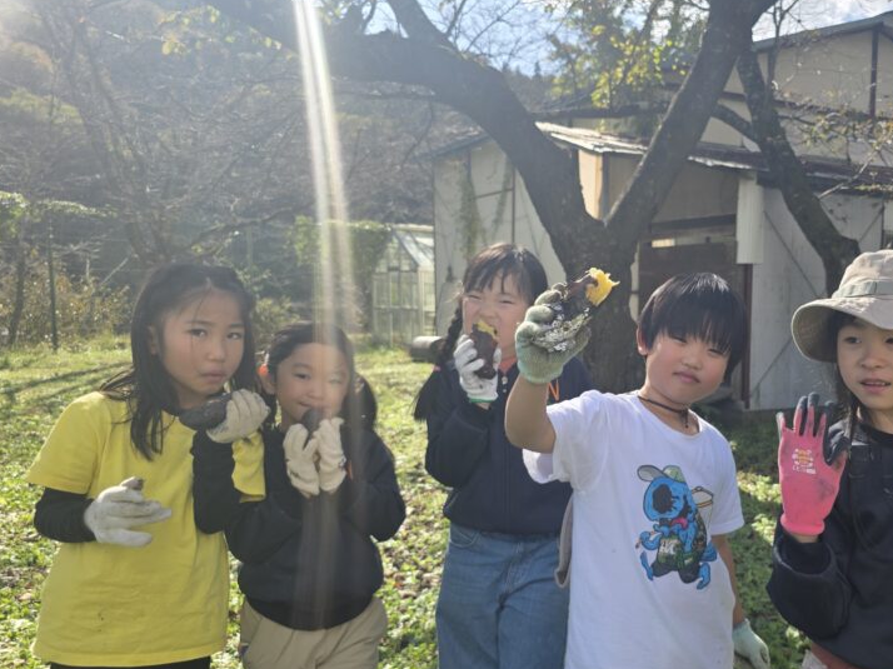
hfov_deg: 54.0
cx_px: 612
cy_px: 403
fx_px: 851
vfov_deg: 42.7
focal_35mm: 33
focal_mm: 6.3
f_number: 1.7
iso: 80
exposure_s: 1/2890
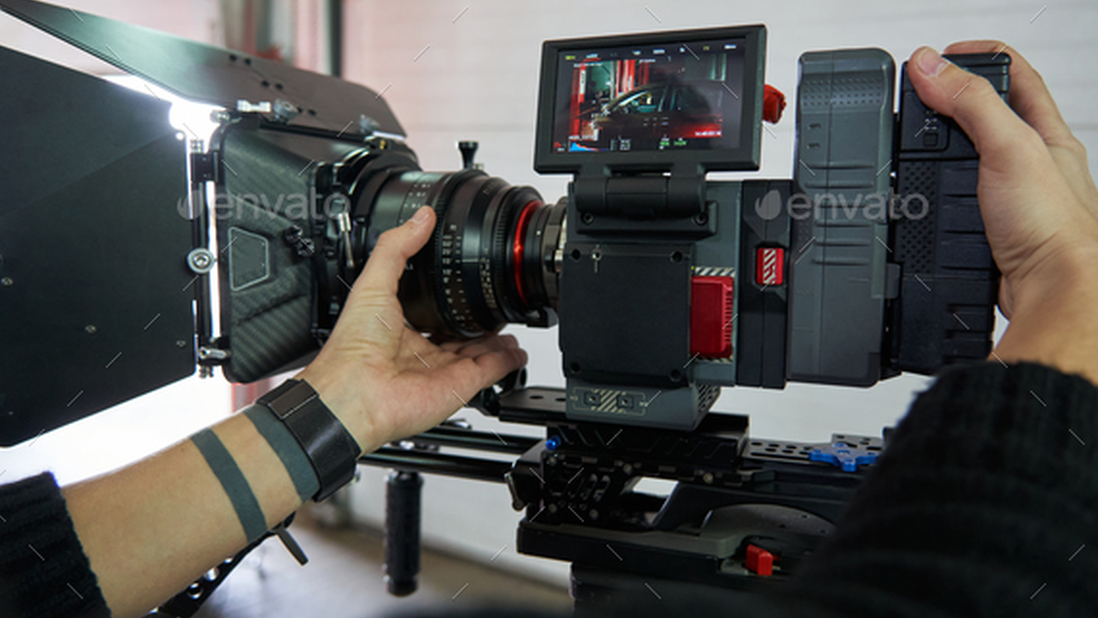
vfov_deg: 44.4
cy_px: 296
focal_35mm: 26
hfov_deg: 71.9
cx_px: 547
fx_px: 757
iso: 1000
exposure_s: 1/80
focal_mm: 24
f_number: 4
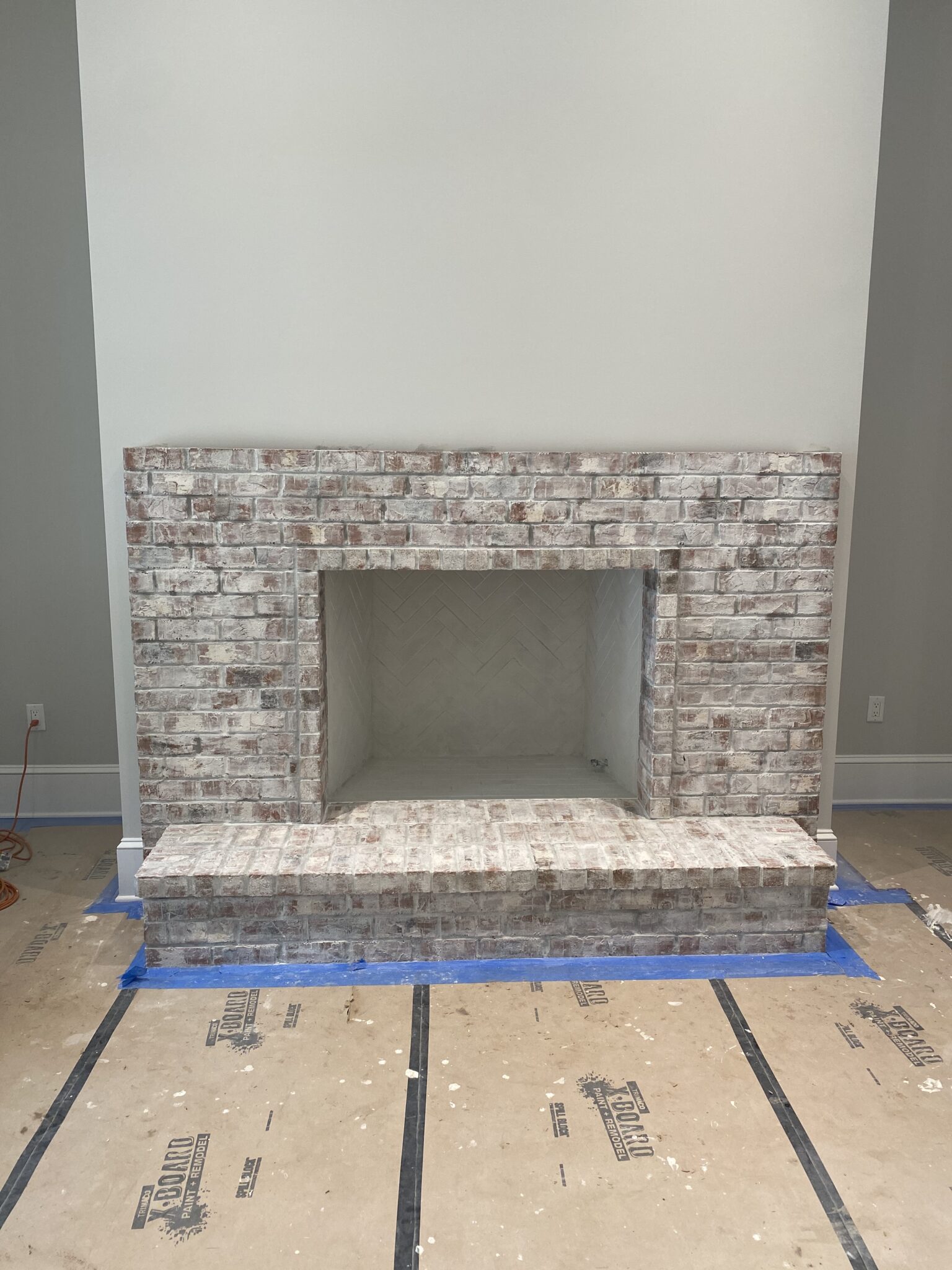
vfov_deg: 67.3
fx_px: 953
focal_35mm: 26
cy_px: 635
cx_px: 476
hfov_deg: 53.1
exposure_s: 1/60
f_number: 1.8
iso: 80
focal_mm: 4.25
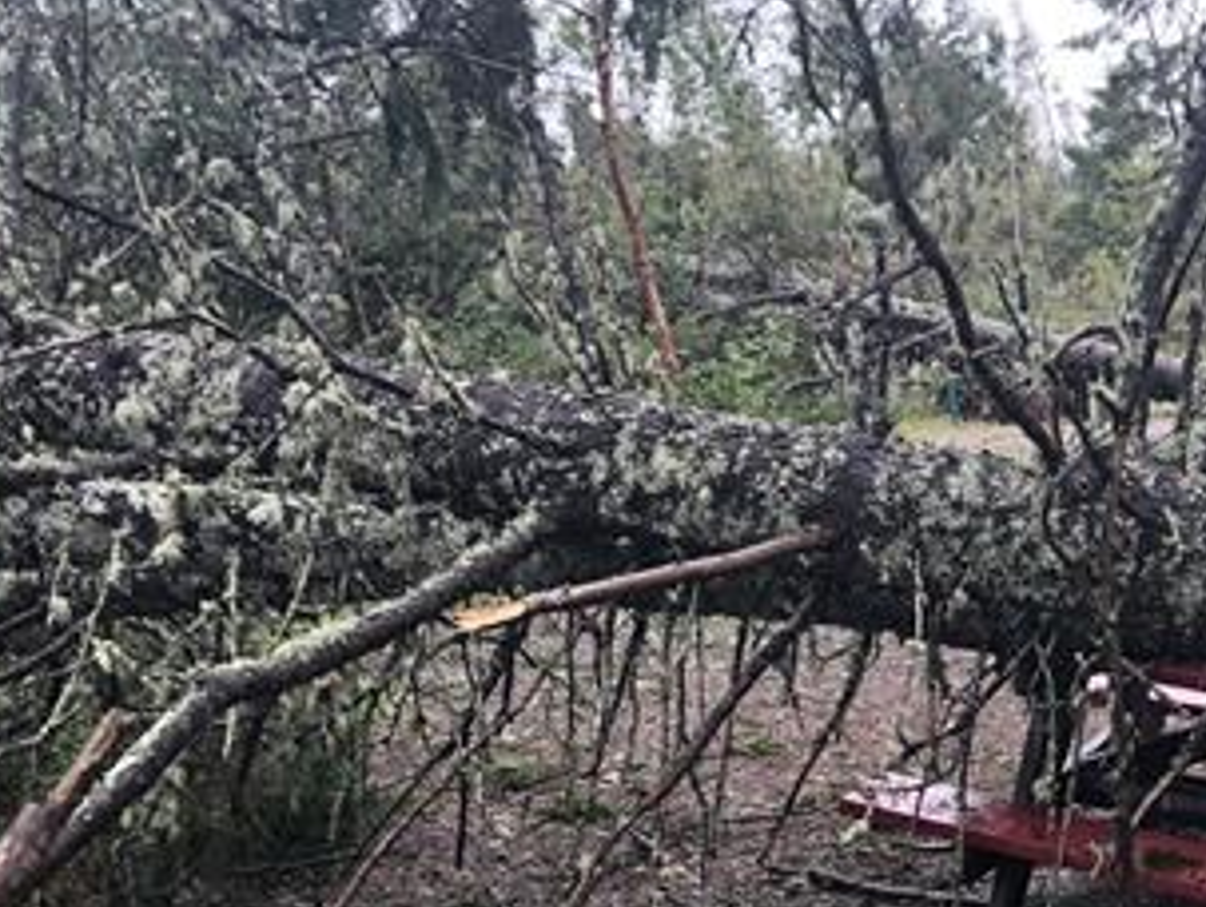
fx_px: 2093
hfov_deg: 30.9
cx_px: 1047
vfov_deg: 23.5
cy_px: 883
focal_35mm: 60
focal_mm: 3.99
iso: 50
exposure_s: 1/120
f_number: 1.8
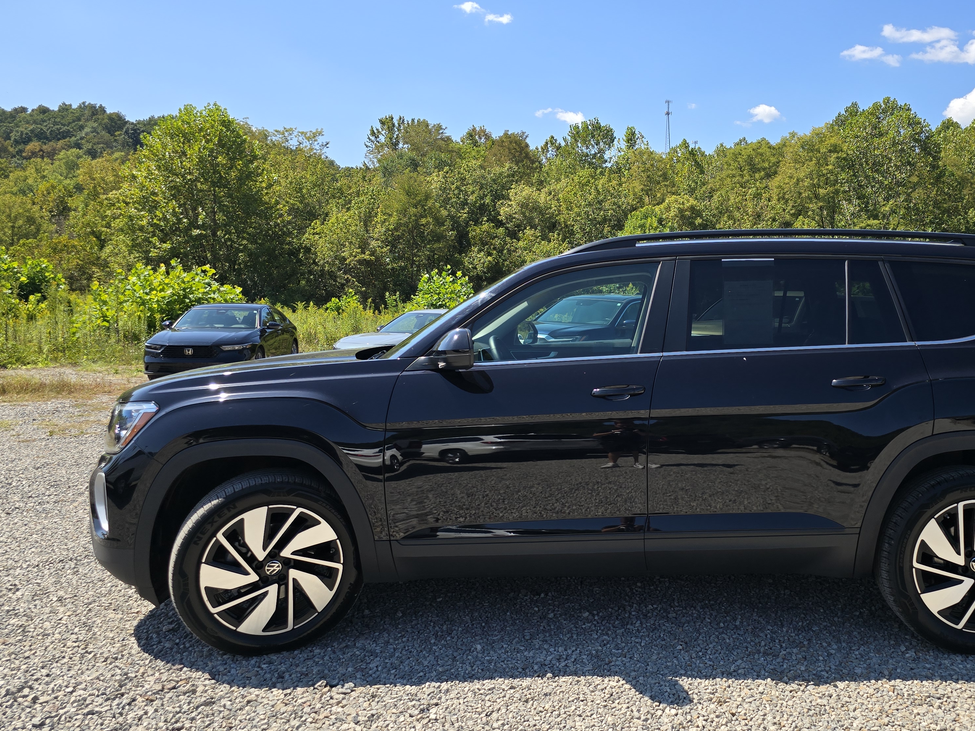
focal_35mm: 31
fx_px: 873
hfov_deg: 57.4
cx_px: 628
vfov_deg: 45.4
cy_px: 329
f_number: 1.7
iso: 12
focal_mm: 6.3
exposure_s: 1/575
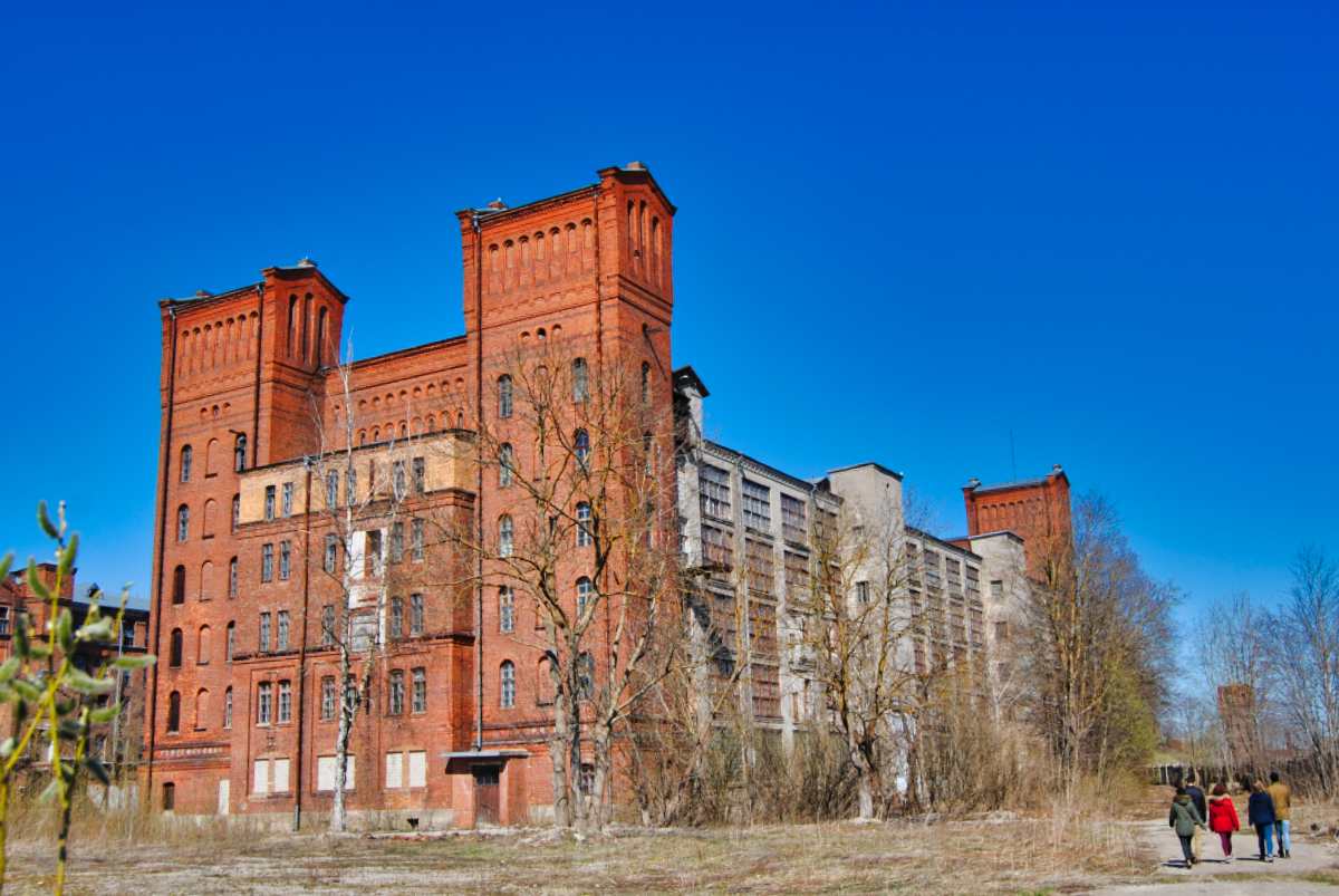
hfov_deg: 57.2
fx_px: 1229
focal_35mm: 33
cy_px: 448
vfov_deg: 40.1
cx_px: 670
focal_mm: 22
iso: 100
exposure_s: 1/640
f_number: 5.6
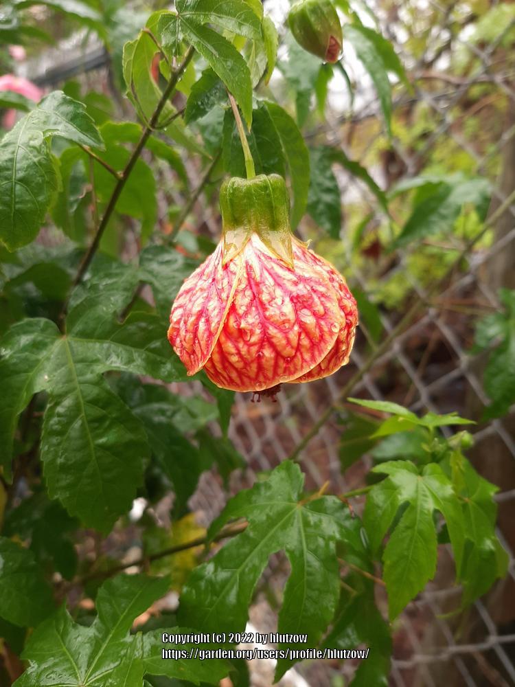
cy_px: 344
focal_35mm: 26
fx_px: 516
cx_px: 258
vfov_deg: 67.3
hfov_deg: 53.1
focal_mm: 3.93
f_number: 1.7
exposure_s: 1/183
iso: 40
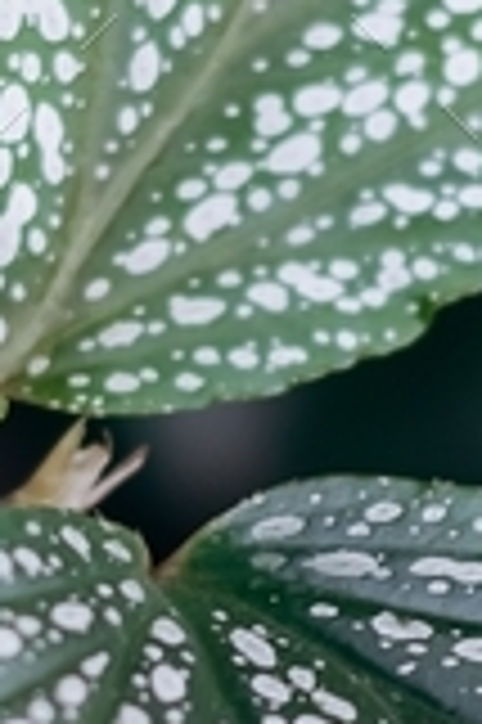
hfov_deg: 3.3
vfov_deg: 5.0
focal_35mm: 412
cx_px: 212
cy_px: 537
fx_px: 8292
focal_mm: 50
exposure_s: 1/160
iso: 320
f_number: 2.2
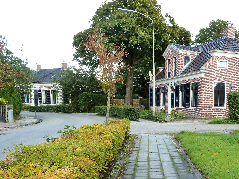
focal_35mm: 25
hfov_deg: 69.4
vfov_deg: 54.9
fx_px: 173
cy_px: 90
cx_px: 120
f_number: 4
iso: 125
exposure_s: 1/100
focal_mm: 4.1
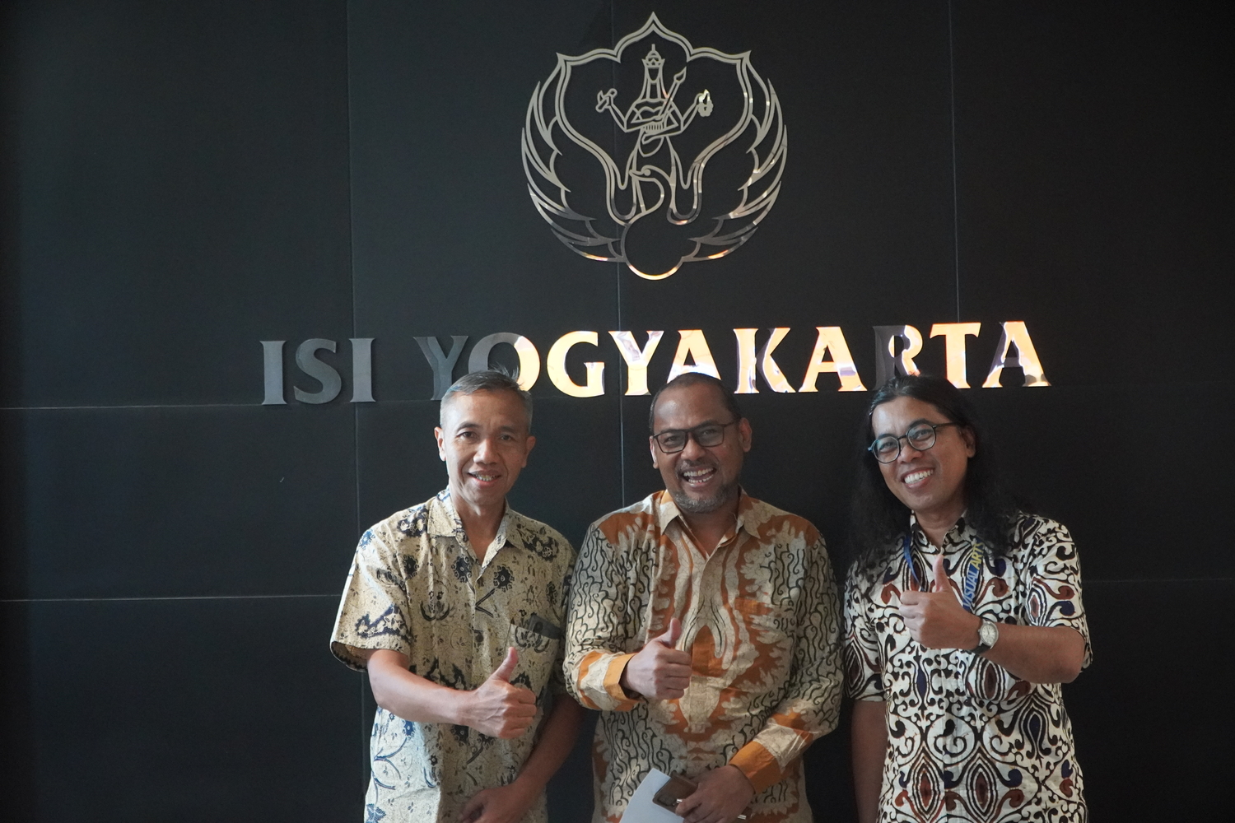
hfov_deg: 37.9
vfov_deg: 25.8
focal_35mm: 52
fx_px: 1801
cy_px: 412
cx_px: 618
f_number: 4
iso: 5000
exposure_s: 1/160
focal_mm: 35
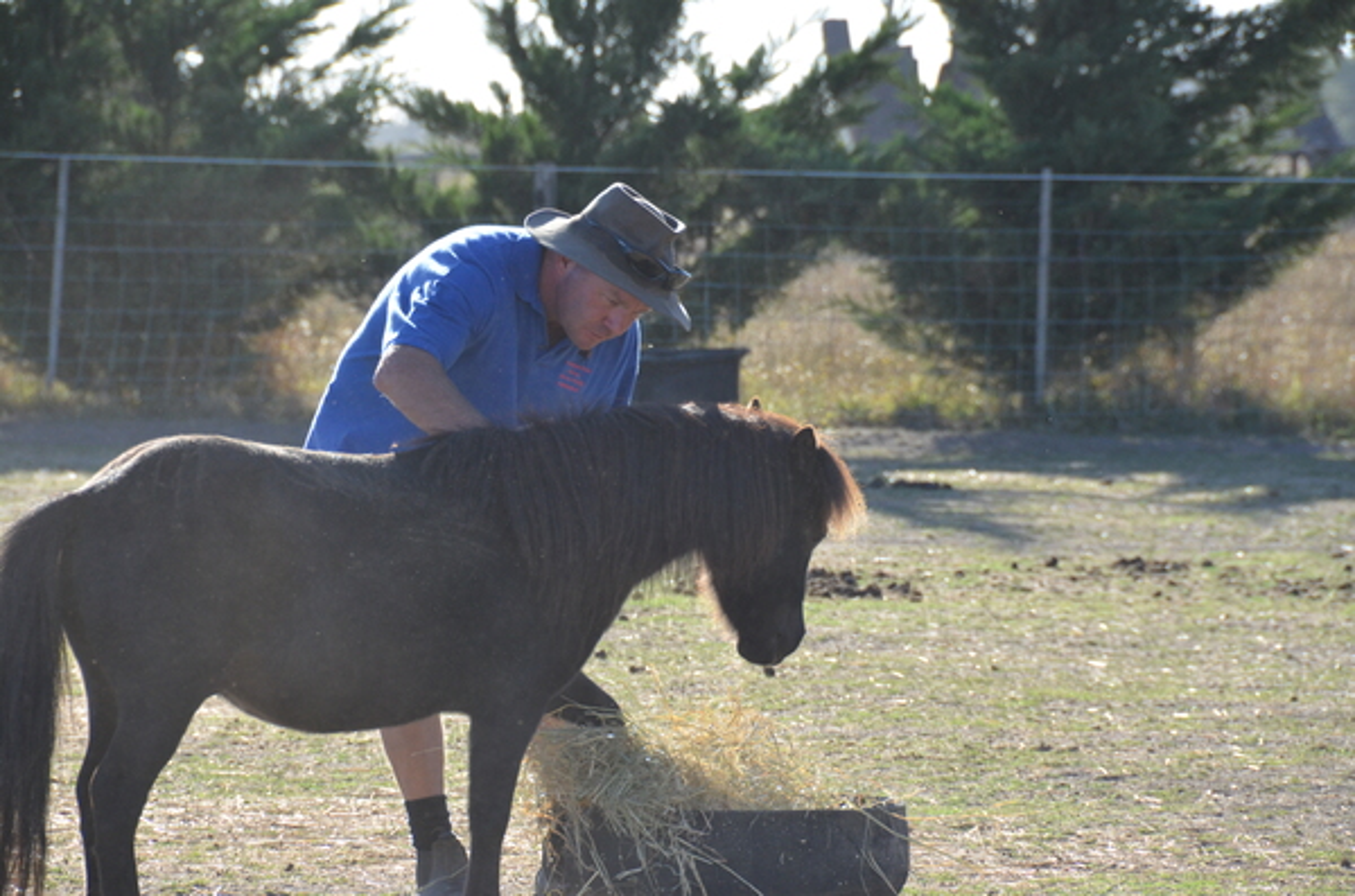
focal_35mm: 255
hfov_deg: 8.1
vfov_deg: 5.4
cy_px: 448
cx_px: 678
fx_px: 9575
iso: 800
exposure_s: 1/1000
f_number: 8
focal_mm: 170
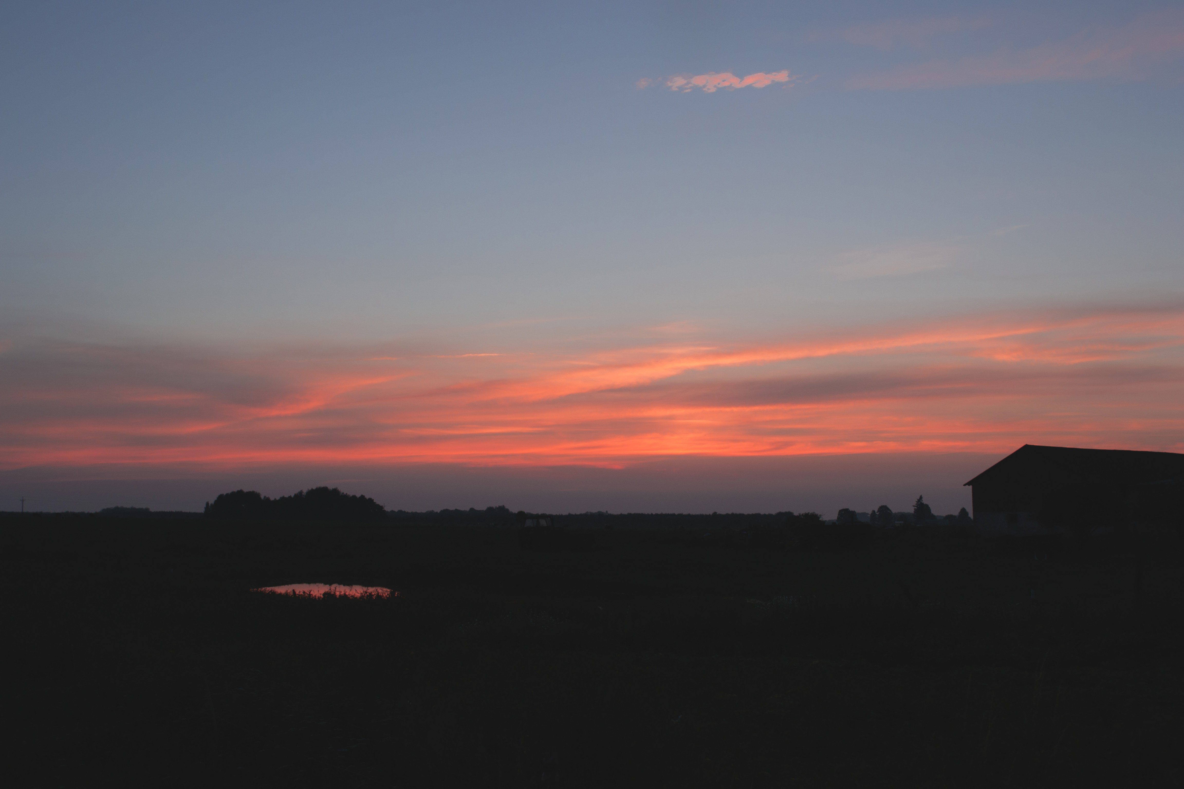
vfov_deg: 29.9
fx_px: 1480
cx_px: 592
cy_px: 394
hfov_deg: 43.6
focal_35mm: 45
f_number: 6.3
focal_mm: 30
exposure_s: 1/125
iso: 200
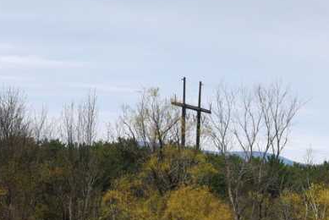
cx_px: 293
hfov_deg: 6.3
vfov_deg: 4.2
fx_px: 2981
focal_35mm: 326
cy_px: 281
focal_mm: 62
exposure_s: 1/1250
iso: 400
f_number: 8
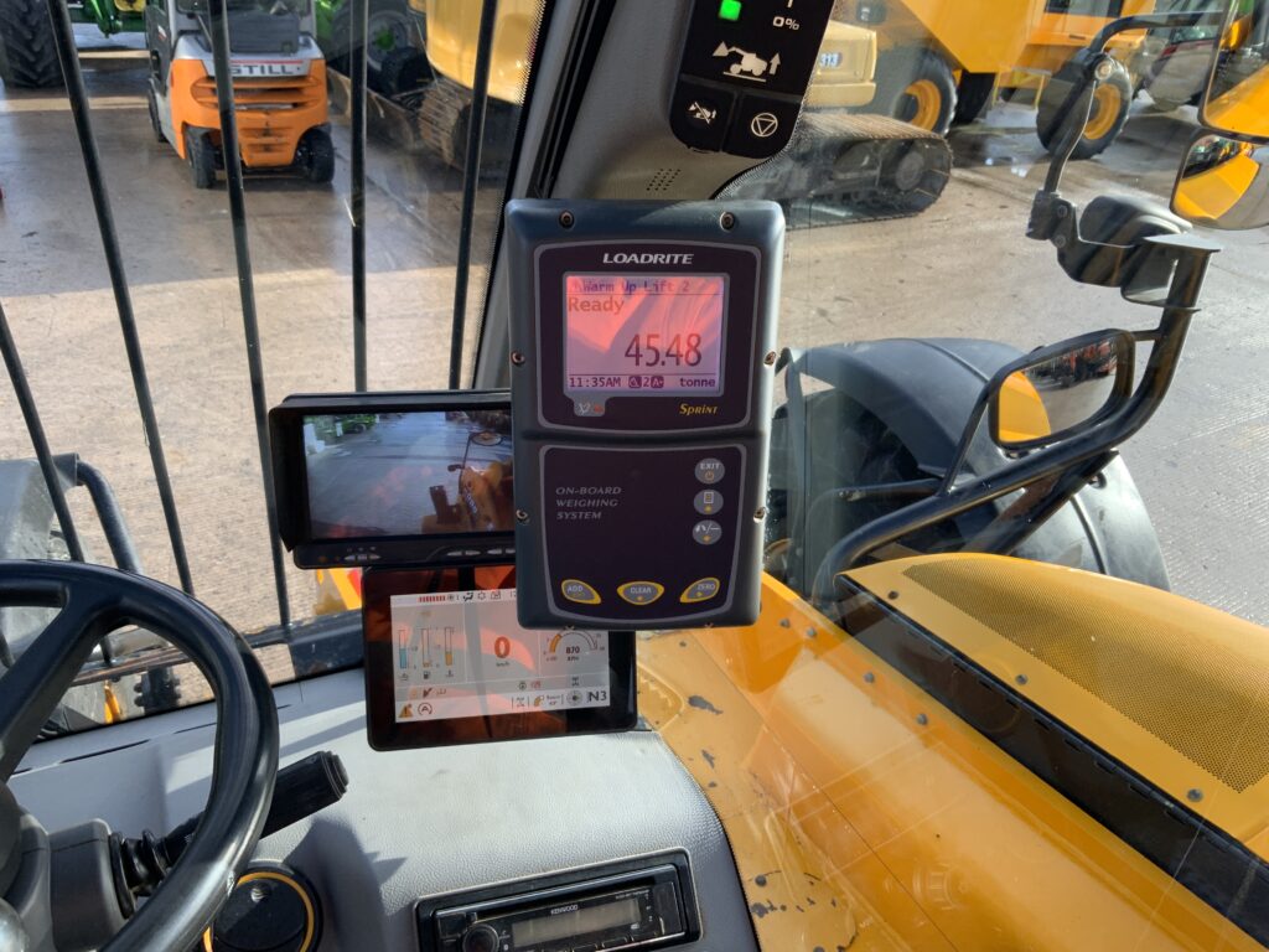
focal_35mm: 29
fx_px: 1063
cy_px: 476
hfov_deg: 61.7
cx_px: 634
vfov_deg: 48.2
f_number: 1.8
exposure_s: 1/199
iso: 16
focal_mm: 3
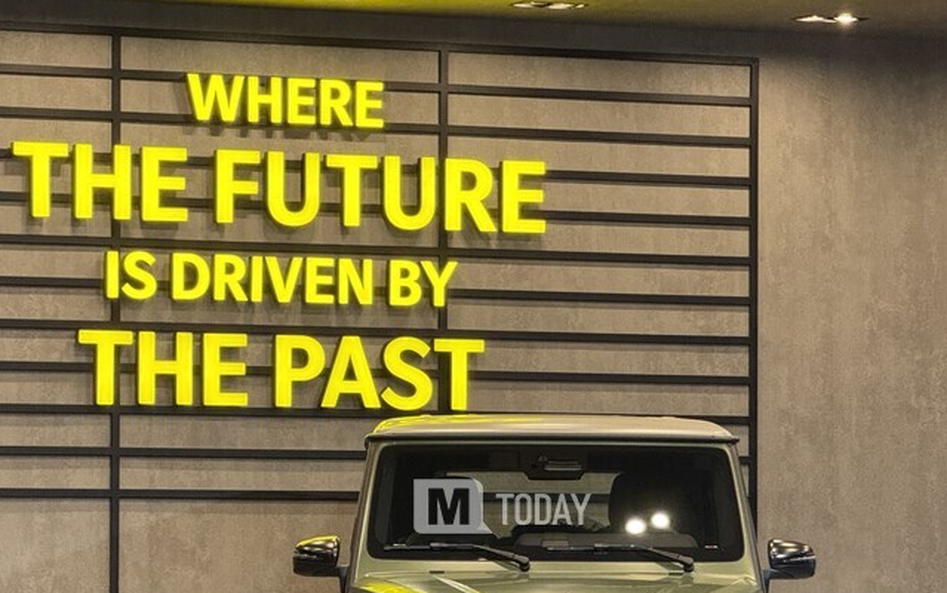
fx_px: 4932
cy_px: 506
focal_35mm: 191
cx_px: 502
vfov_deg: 6.9
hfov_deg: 11.0
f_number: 2.8
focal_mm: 15.66
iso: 500
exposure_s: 1/128
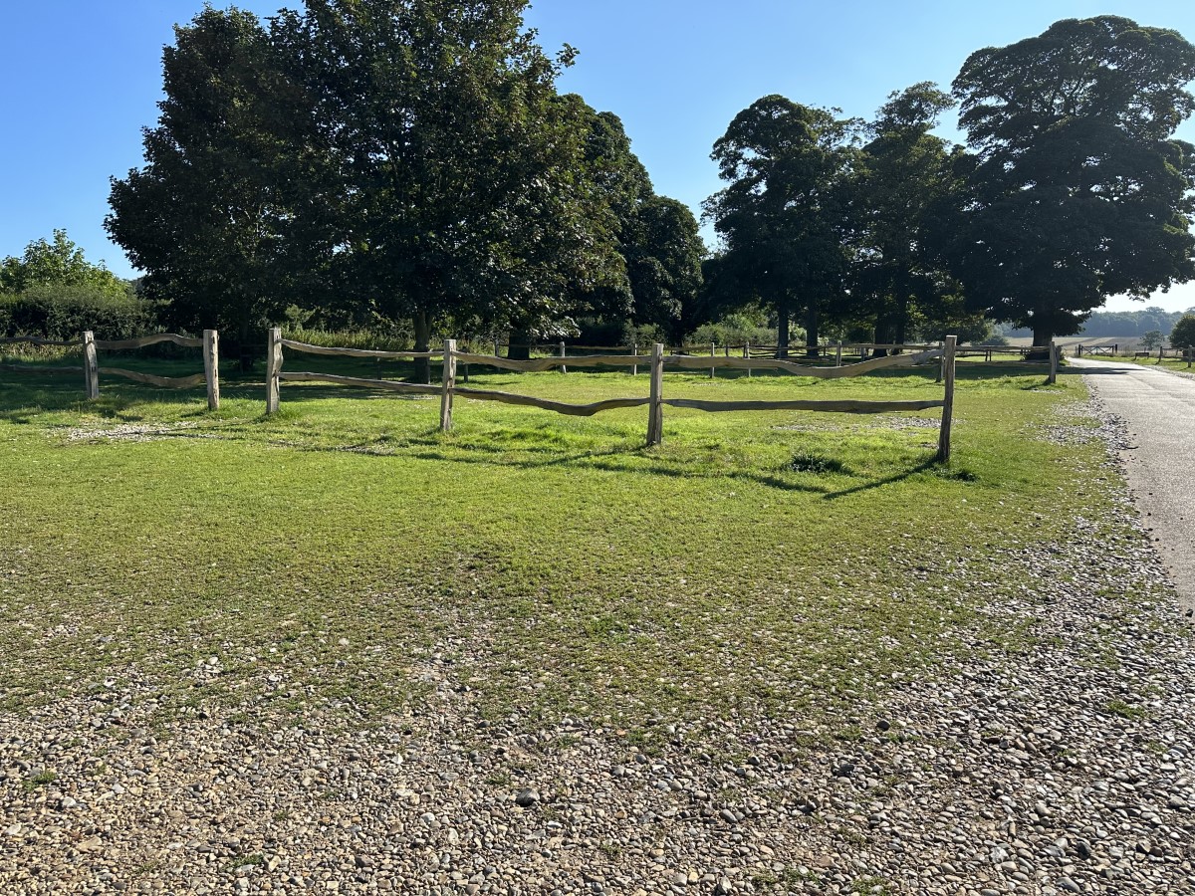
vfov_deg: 56.8
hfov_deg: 71.6
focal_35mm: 24
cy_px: 448
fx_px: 829
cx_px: 598
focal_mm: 6.86
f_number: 1.78
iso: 80
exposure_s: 1/2809
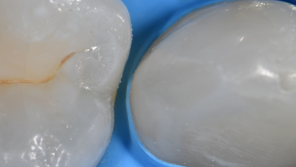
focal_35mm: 352
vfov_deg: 3.5
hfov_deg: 6.1
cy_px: 64
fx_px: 2763
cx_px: 21
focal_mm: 105
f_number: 32
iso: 200
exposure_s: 1/160
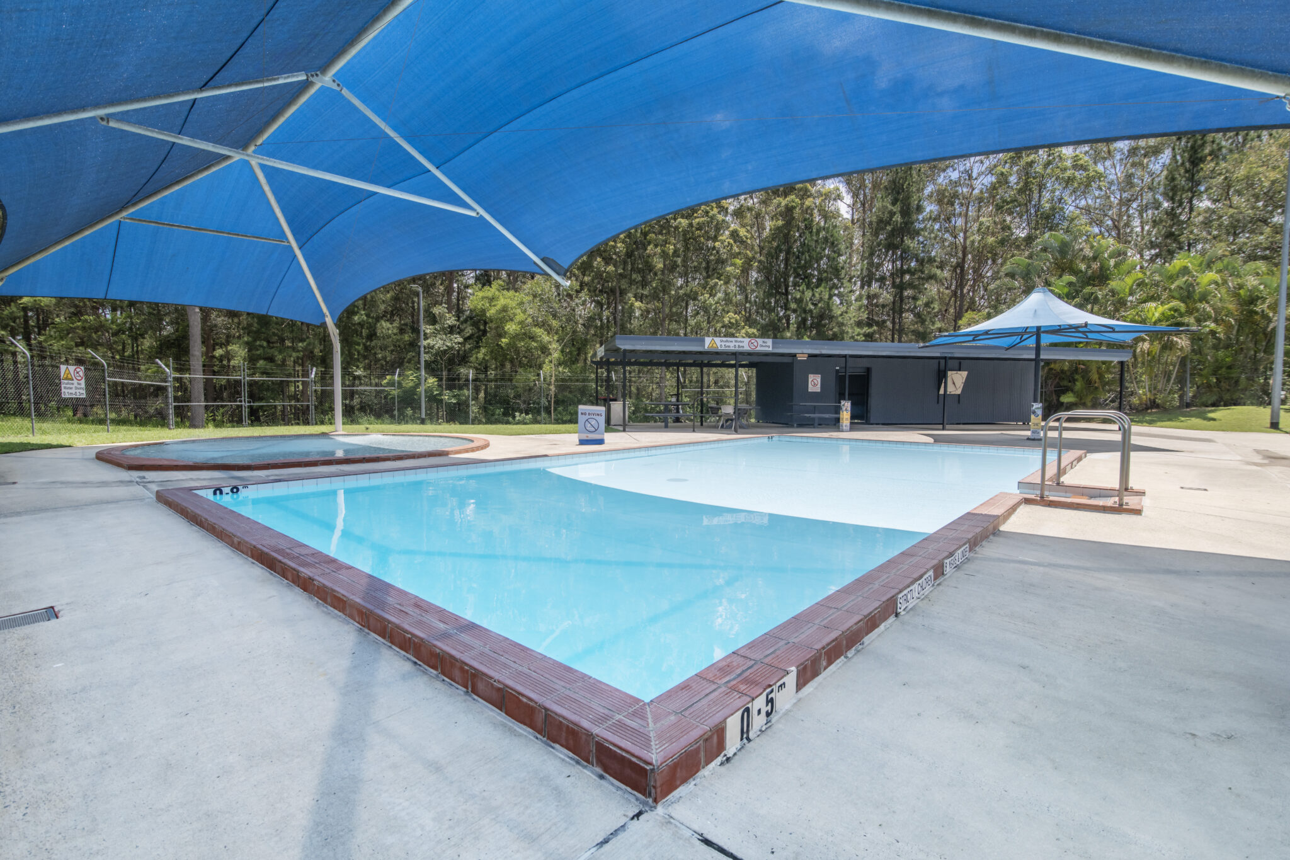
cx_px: 645
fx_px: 573
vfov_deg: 73.7
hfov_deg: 96.7
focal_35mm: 16
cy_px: 430
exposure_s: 1/2000
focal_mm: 16
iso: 320
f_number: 5
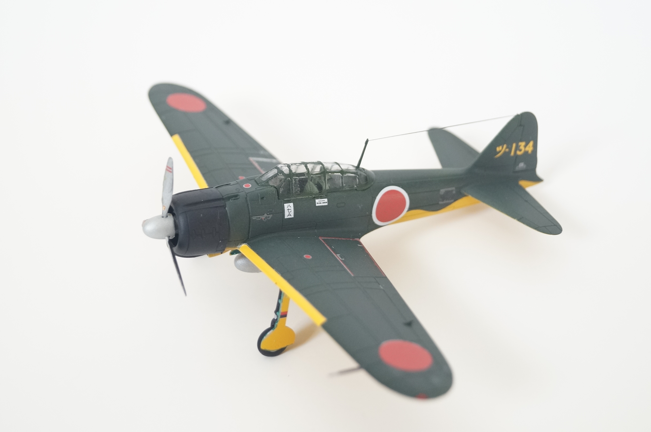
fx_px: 1219
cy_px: 216
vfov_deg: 20.1
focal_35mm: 68
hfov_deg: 29.9
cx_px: 326
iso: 1000
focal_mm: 45
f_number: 5.6
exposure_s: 1/80
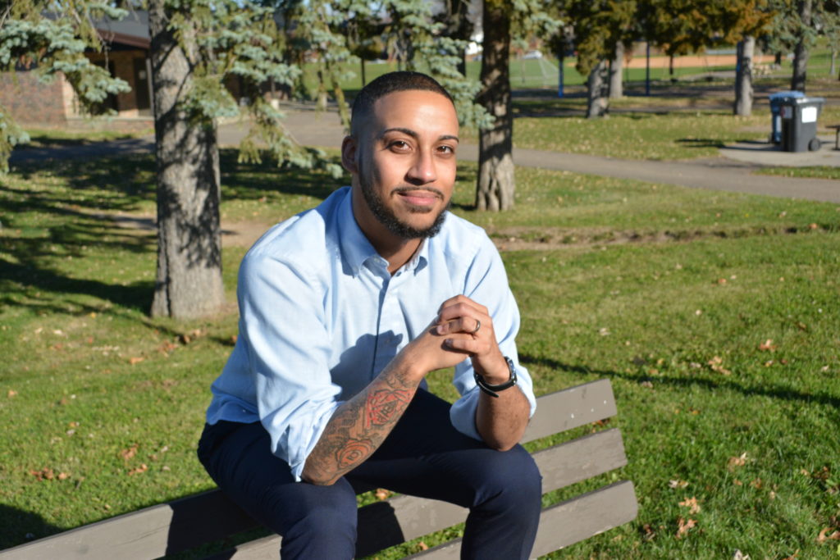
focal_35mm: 44
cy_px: 280
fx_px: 1015
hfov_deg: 45.0
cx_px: 420
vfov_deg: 30.9
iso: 1000
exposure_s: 1/1000
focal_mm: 29
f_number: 7.1
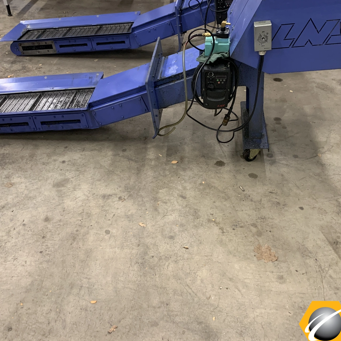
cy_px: 148
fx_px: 401
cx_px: 167
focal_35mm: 36
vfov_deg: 45.9
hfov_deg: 46.0
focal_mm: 4.25
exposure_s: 1/40
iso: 320
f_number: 1.8
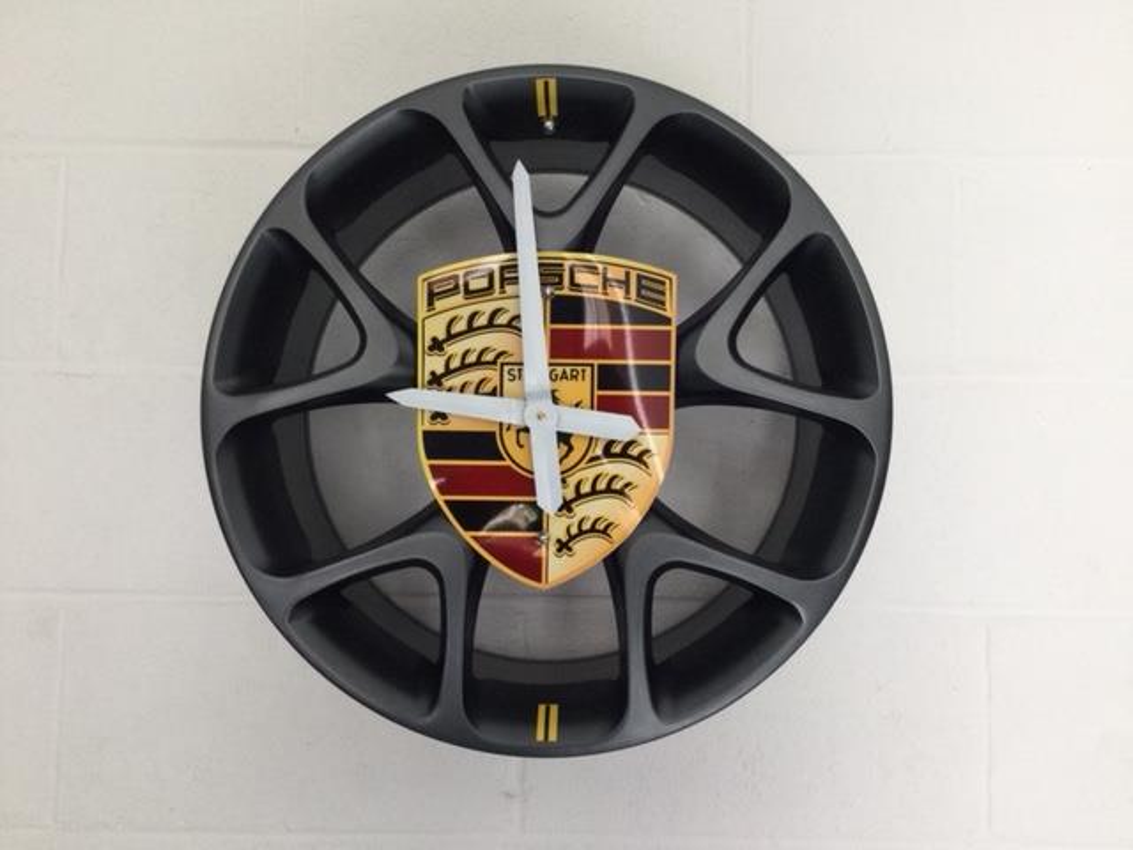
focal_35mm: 31
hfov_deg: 58.4
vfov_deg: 45.4
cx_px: 566
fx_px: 1015
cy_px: 425
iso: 50
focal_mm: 3.3
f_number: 2.4
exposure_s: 1/33
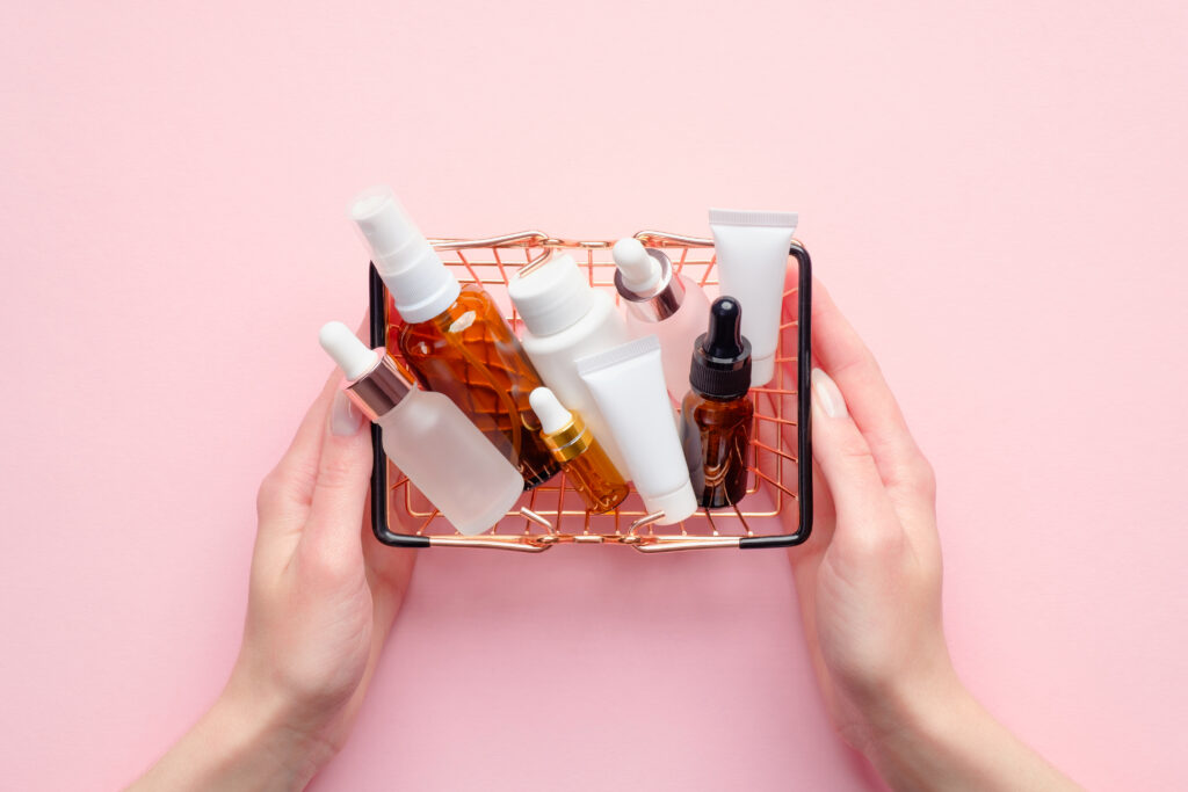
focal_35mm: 83
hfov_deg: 24.5
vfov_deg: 16.5
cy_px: 396
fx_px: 2739
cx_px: 594
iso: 100
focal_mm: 55
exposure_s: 1/160
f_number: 8
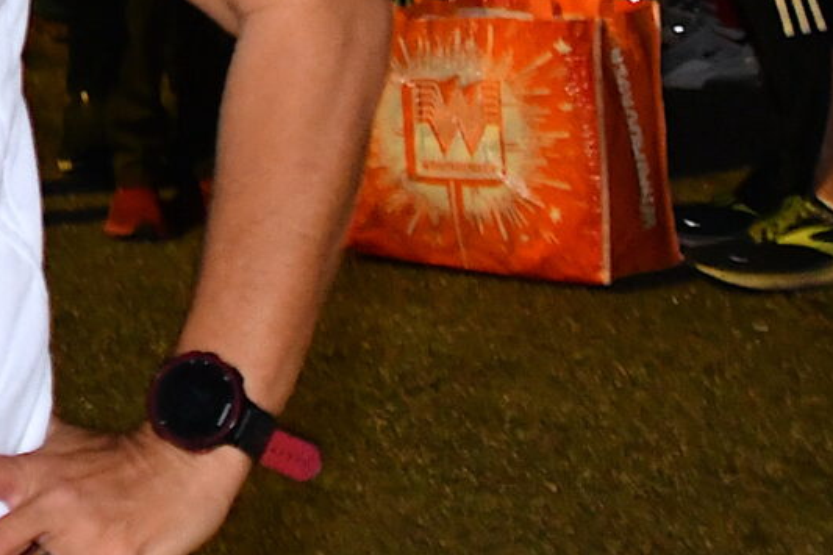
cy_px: -385
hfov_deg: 2.1
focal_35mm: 973
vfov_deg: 1.4
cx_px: -736
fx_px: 22515
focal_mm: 135
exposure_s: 1/60
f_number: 6.3
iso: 2500
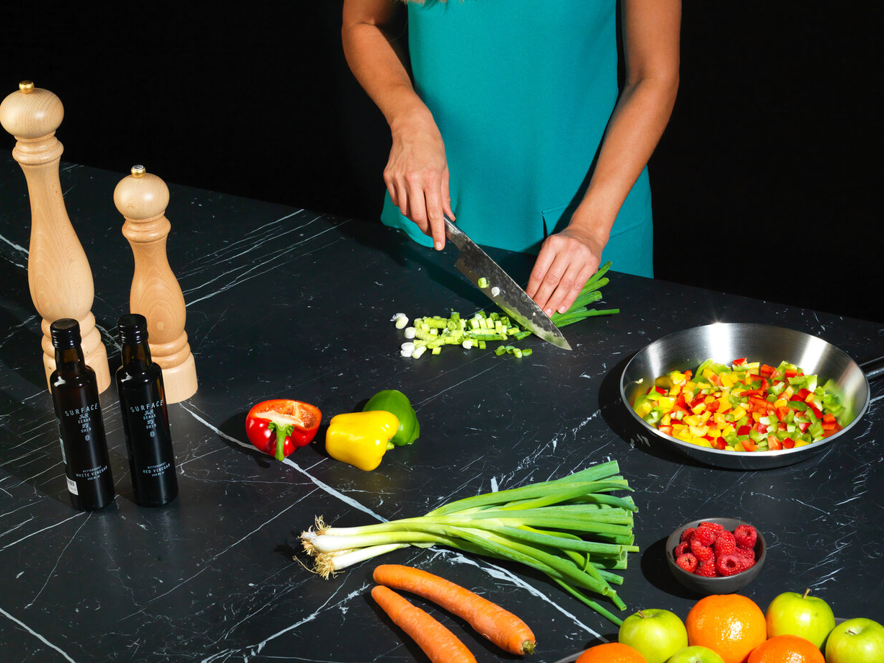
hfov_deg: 27.8
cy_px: 371
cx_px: 487
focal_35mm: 70
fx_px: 1788
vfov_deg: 21.0
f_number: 13
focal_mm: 80
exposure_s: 1/125
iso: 200
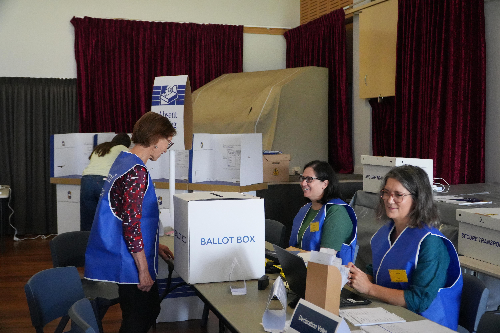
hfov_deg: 47.9
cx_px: 250
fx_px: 562
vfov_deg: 33.0
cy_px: 166
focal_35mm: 40
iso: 6400
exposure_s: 1/800
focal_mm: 27
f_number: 4
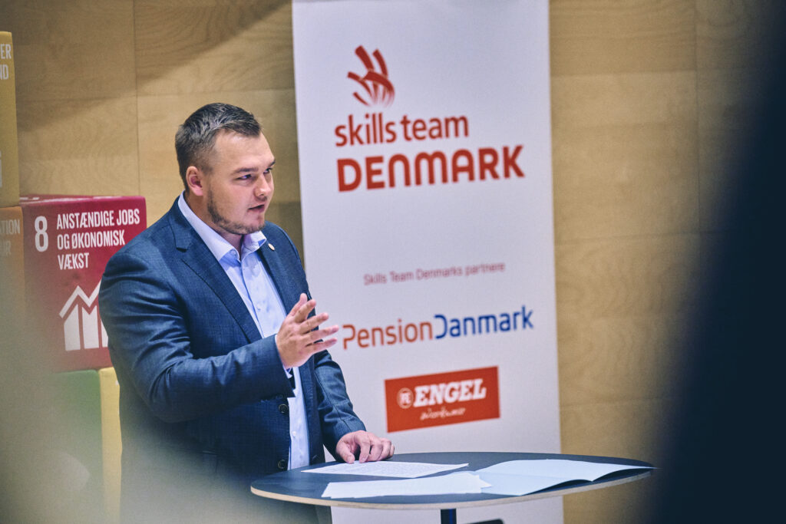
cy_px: 262
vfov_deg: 7.2
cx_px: 393
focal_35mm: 190
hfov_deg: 10.8
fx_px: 4149
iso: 5000
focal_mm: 190
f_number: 2.8
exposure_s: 1/160
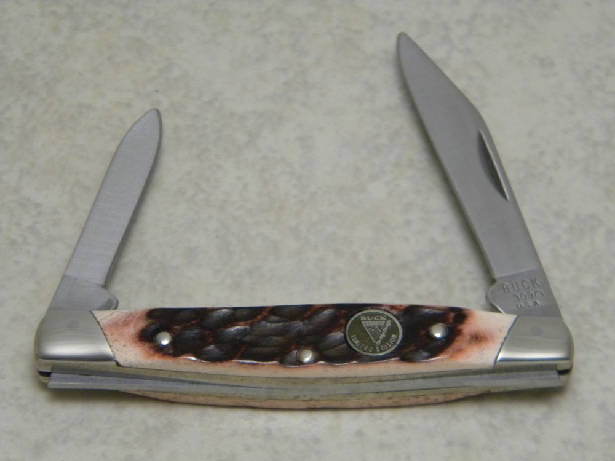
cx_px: 308
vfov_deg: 10.0
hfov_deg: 13.3
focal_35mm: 148
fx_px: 2629
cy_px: 230
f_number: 5
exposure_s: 1/23.6
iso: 400
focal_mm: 26.8
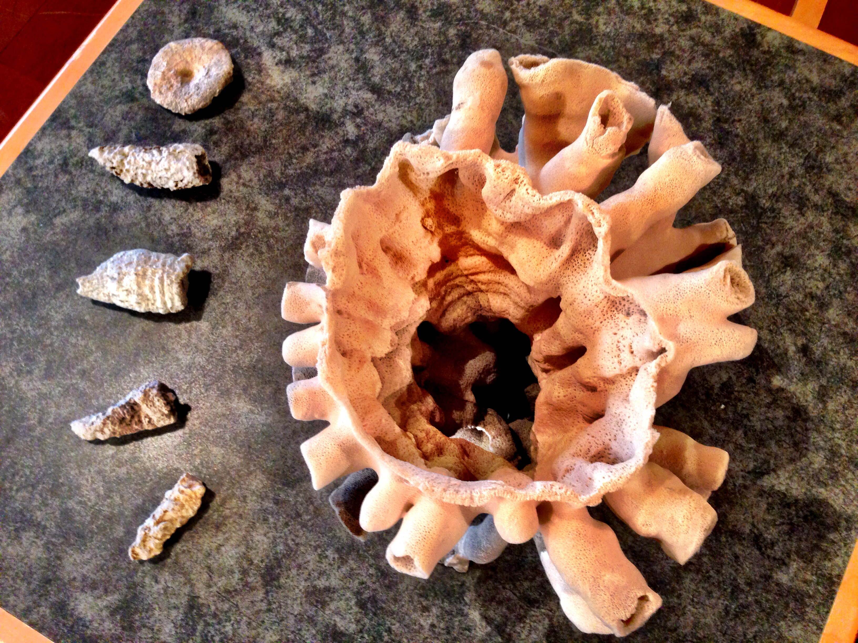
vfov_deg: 42.9
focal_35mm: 33
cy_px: 322
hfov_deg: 55.4
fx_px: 818
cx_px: 429
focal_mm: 4.12
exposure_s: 1/20
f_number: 2.4
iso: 200
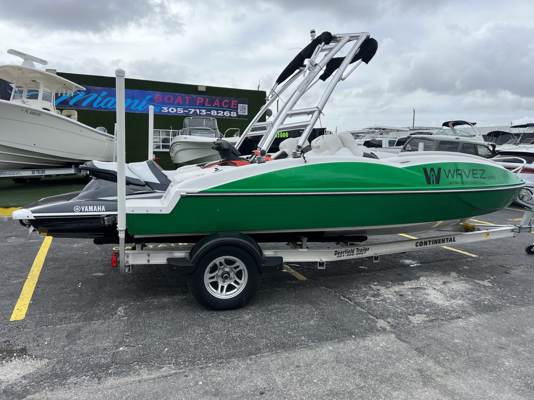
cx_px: 267
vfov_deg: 53.1
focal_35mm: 26
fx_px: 401
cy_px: 200
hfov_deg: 67.3
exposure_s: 1/3968
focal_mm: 5.7
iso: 50
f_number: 1.5
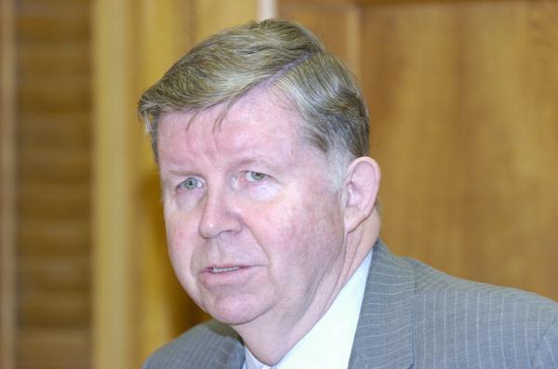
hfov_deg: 9.2
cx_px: 279
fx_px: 3479
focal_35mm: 225
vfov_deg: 6.1
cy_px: 184
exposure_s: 1/125
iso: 800
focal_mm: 150
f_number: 5
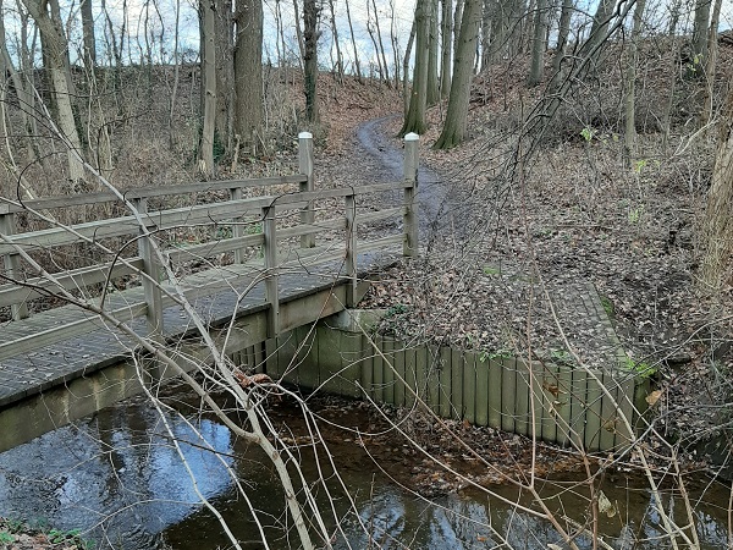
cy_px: 275
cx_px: 366
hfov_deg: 67.3
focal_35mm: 26
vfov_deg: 53.1
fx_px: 551
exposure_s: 1/169
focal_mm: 3.93
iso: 40
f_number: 1.7
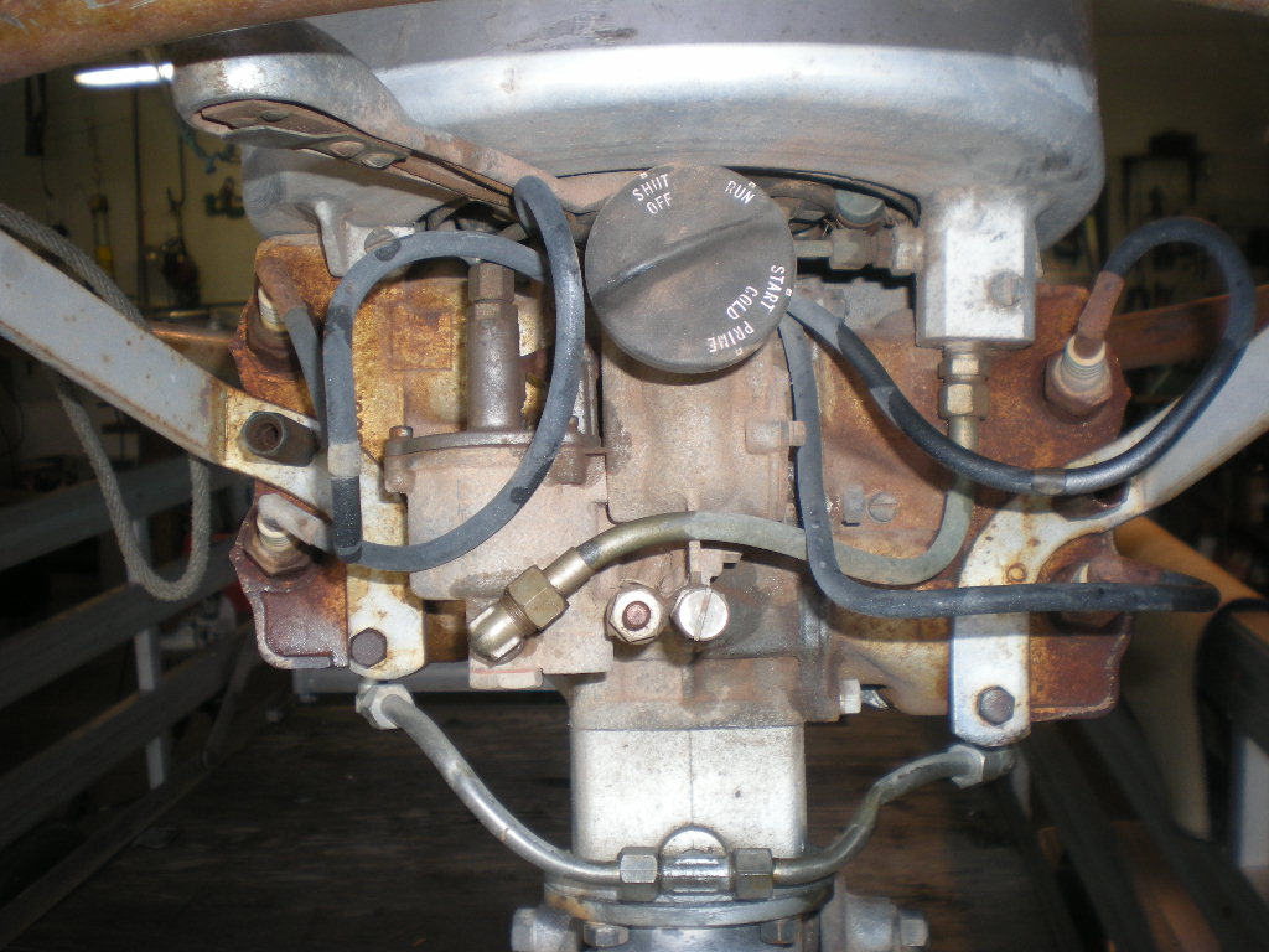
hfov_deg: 49.0
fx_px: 1393
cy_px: 476
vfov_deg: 37.7
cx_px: 634
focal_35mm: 38
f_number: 3.1
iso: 64
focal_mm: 6.3
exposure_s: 1/30
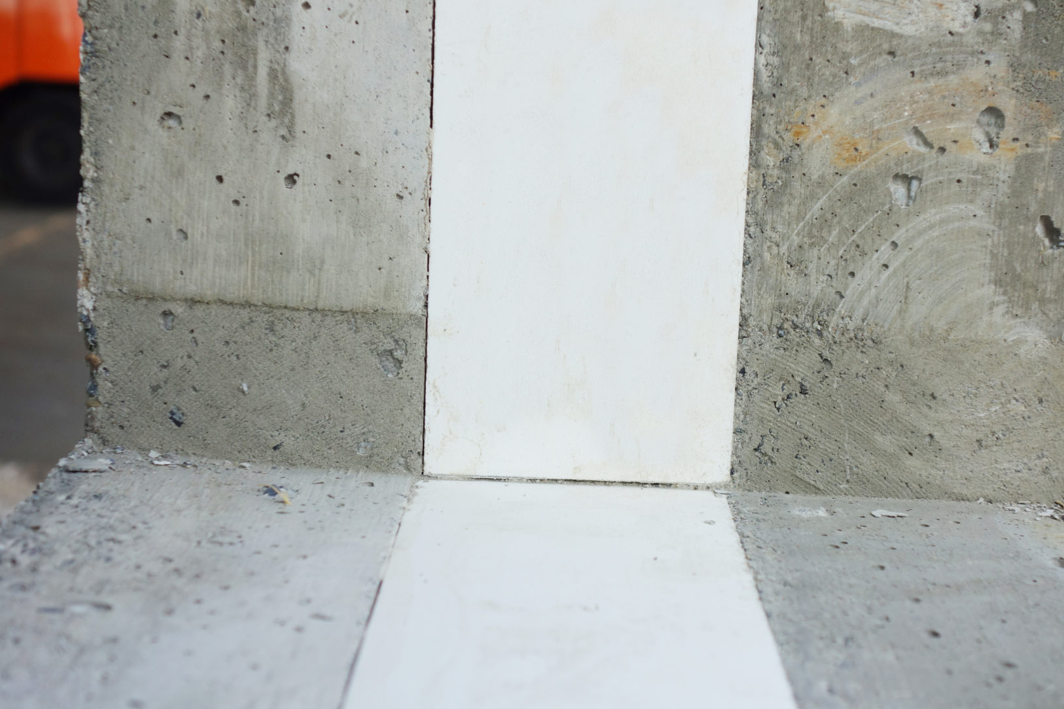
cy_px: 371
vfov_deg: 20.0
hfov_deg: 29.6
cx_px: 607
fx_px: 2010
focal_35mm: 68
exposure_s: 1/400
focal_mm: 20.19
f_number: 4
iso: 125
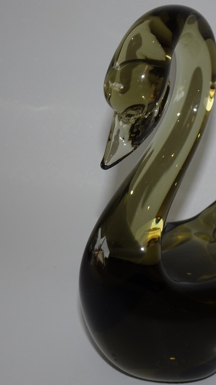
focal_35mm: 70
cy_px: 192
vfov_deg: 30.2
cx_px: 157
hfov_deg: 17.1
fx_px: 713
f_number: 4.5
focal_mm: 8.18
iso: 80
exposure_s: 1/50
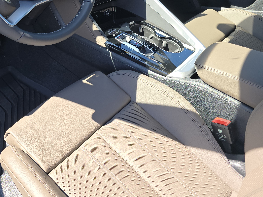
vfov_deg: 35.5
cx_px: 72
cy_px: 35
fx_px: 296
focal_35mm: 39
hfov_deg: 46.5
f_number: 1.7
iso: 20
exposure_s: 1/180
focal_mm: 6.3
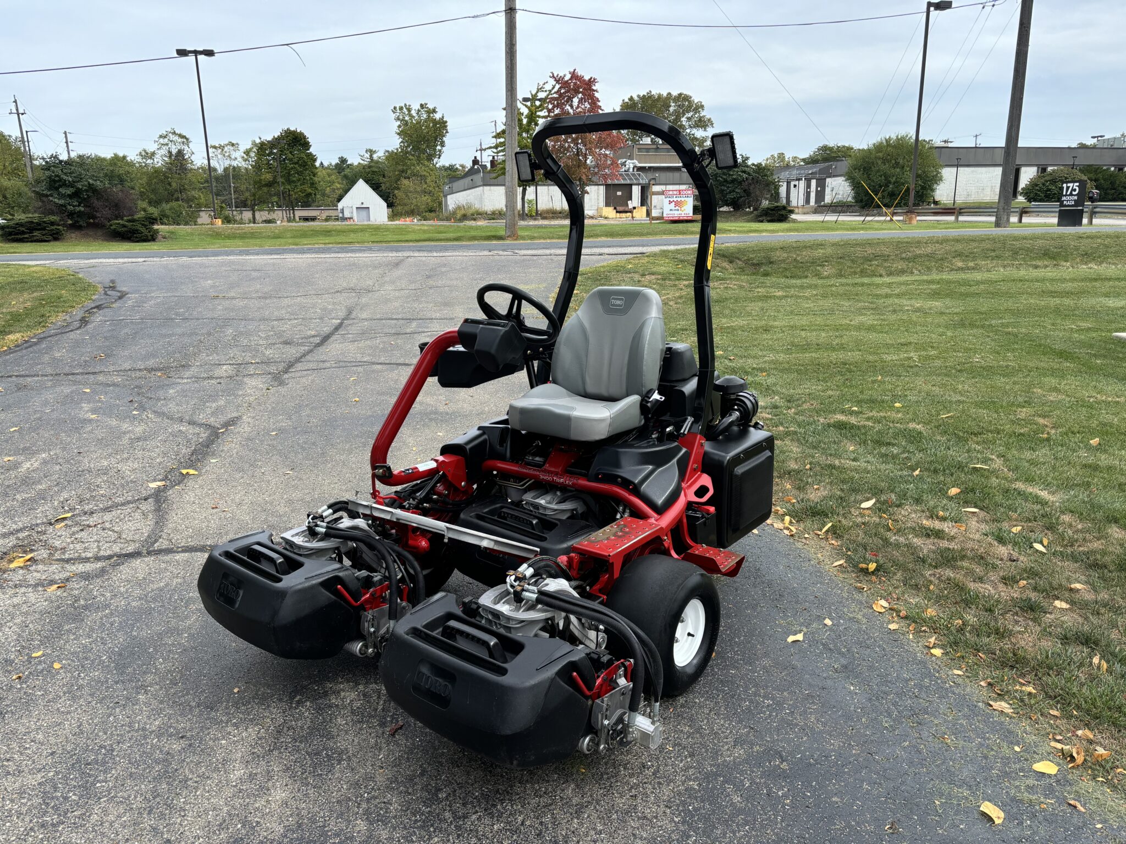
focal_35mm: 26
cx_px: 563
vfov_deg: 53.1
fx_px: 846
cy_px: 422
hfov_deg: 67.3
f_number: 1.6
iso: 50
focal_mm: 5.96
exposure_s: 1/1139
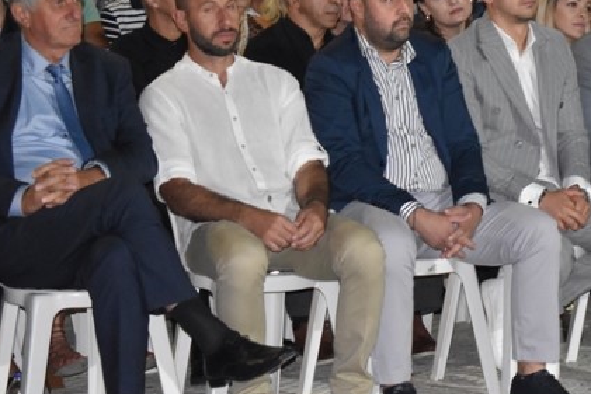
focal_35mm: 188
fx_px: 3090
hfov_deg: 10.8
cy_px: 73
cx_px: 661
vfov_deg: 7.3
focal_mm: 55
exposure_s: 1/60
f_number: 5.6
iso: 3200
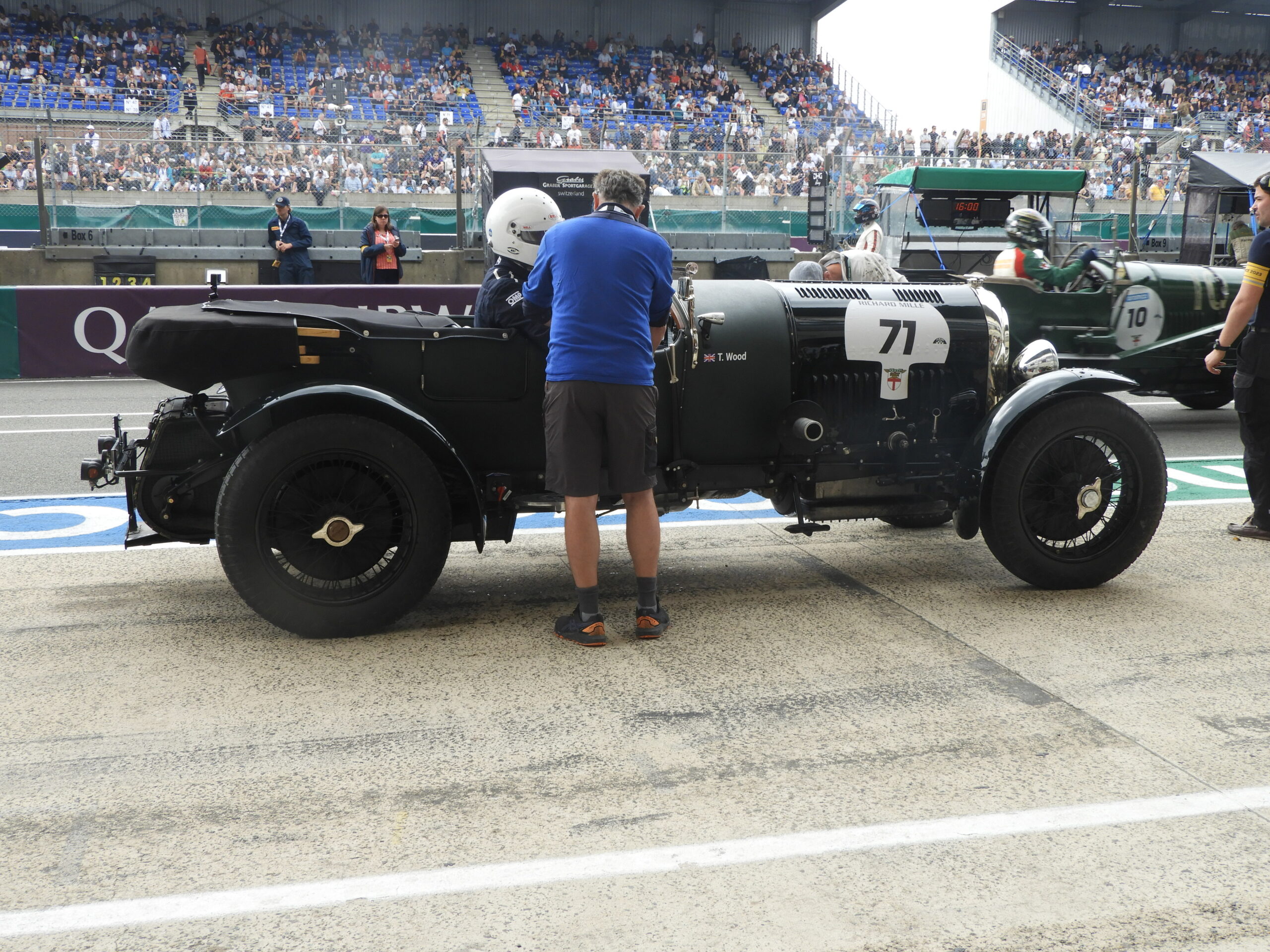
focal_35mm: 40
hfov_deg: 46.8
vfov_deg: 36.0
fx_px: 1468
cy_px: 476
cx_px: 635
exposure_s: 1/250
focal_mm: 7.2
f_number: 3.8
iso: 100
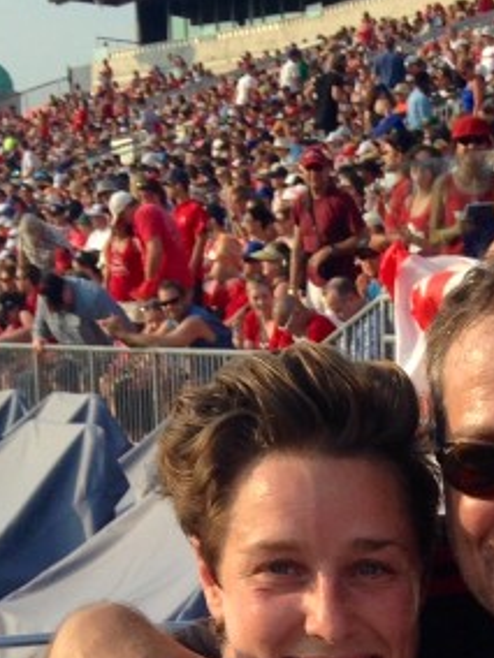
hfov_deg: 12.1
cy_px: 908
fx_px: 2264
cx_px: 649
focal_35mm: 119
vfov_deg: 15.6
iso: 50
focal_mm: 4.12
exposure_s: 1/1130
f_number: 2.4
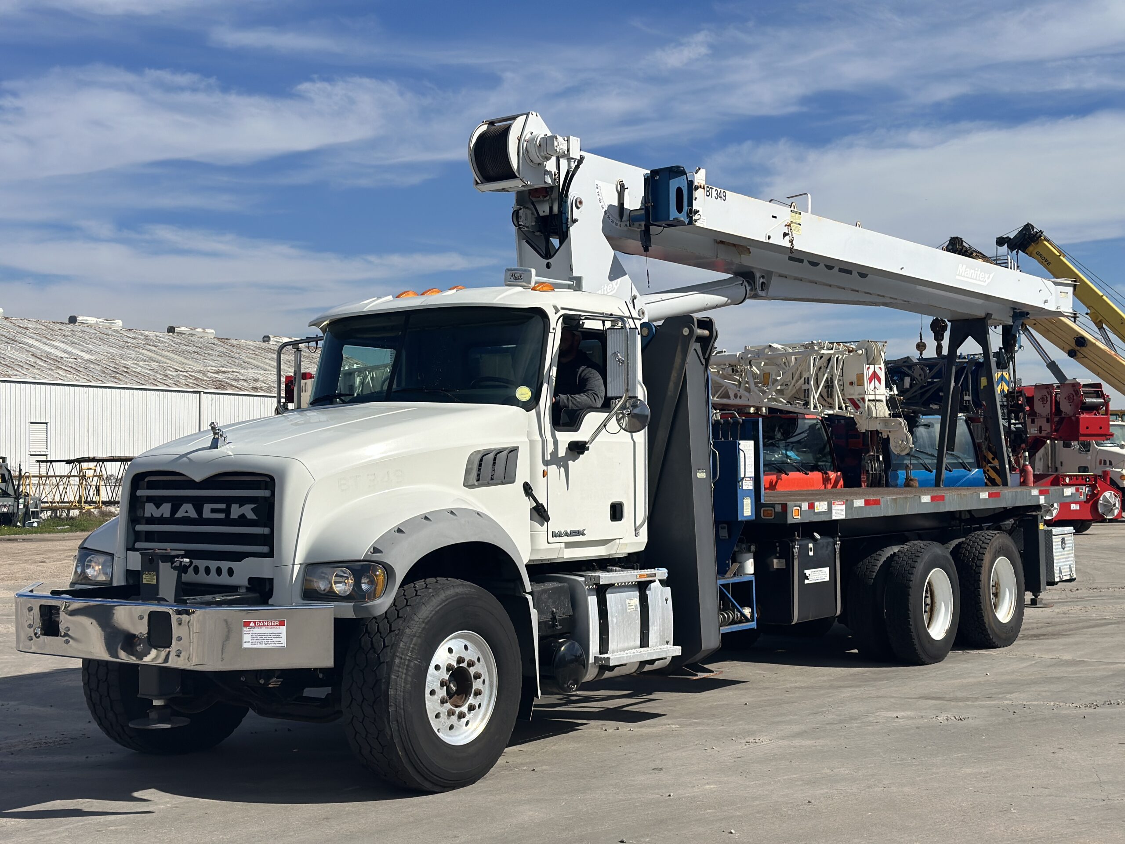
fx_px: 1560
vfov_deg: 30.3
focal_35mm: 48
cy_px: 422
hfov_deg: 39.7
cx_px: 562
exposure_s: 1/13699
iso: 100
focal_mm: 6.86
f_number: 1.78
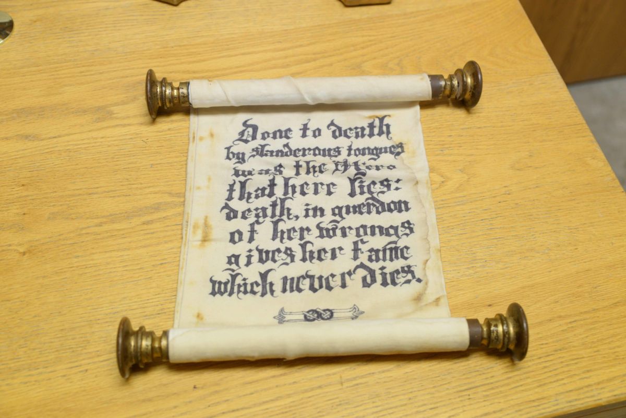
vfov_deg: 30.5
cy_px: 209
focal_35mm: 44
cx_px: 313
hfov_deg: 44.5
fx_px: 765
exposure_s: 1/200
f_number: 5.6
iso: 1600
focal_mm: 44
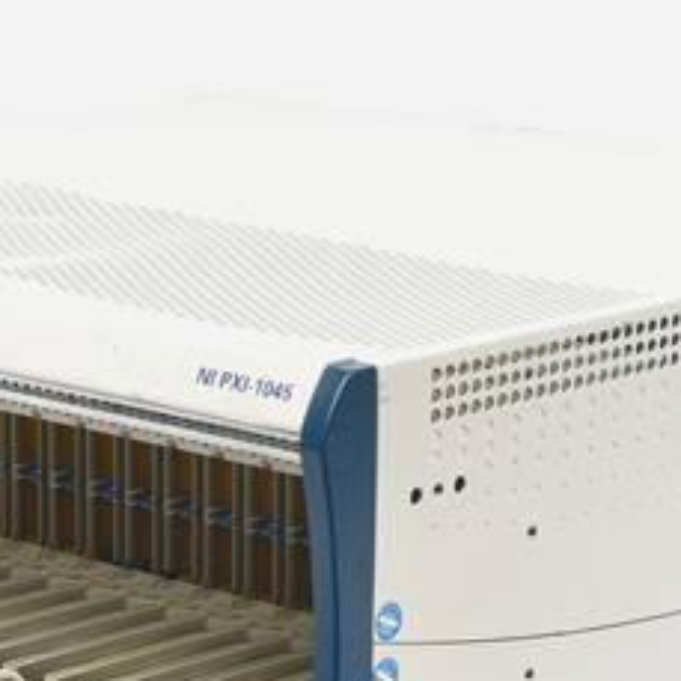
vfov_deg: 19.8
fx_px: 1936
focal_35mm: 87
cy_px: 535
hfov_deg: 19.9
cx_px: 268
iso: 200
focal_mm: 26
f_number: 13
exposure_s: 1/160
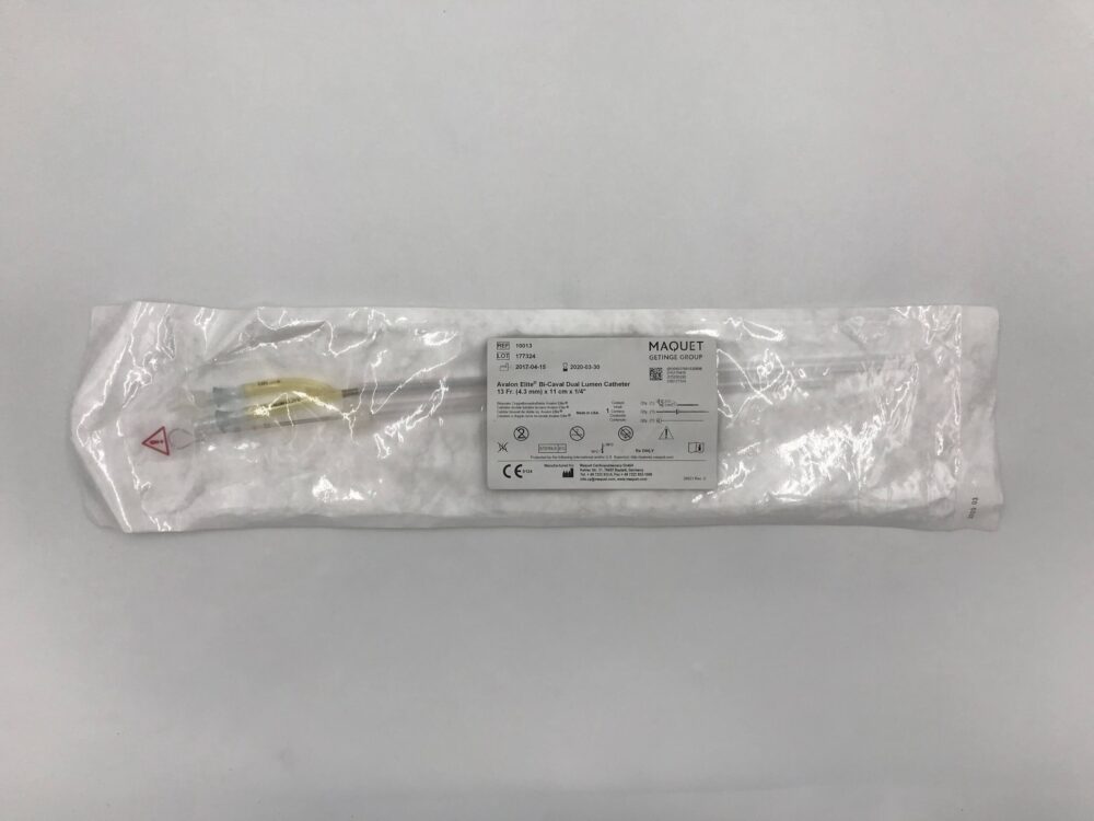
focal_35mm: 28
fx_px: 885
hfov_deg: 63.4
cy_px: 410
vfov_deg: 49.7
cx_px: 547
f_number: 1.8
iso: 20
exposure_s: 1/400
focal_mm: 3.99
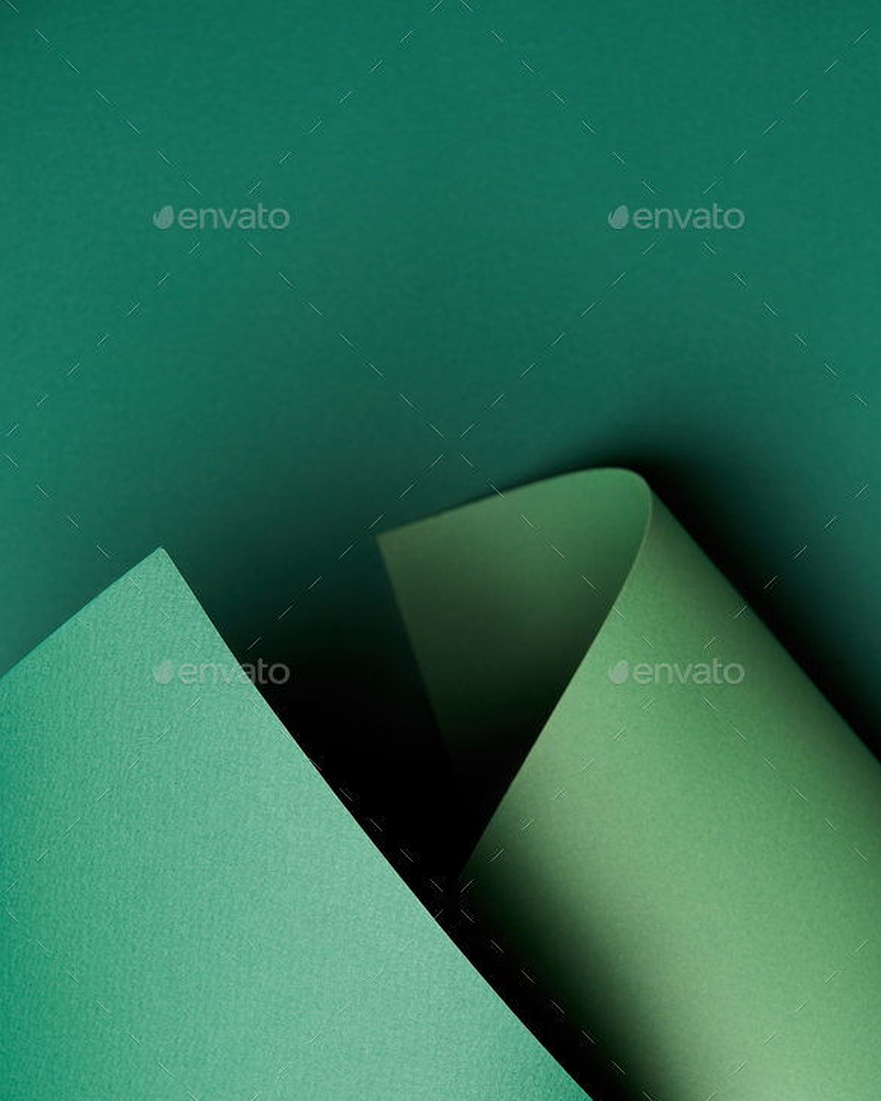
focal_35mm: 80
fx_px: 2607
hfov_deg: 19.2
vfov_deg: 23.8
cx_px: 444
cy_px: 661
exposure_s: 1/160
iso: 160
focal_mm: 70
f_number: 9
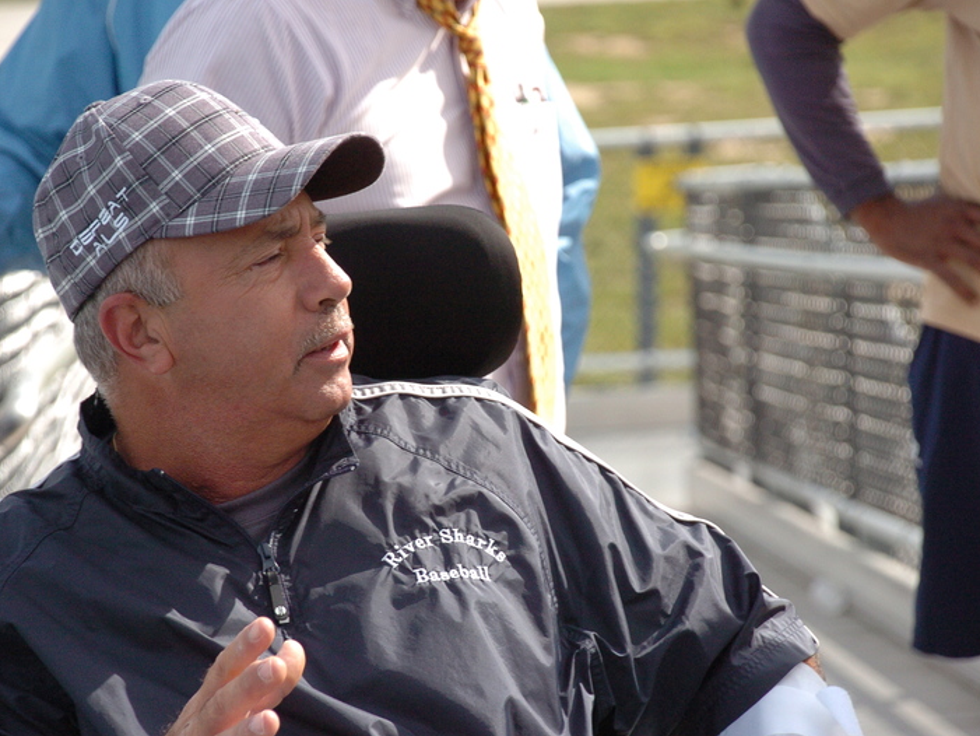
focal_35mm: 173
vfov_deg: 8.6
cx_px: 481
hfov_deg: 11.5
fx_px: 4886
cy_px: 367
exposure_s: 1/1600
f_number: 5.6
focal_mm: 105
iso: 640
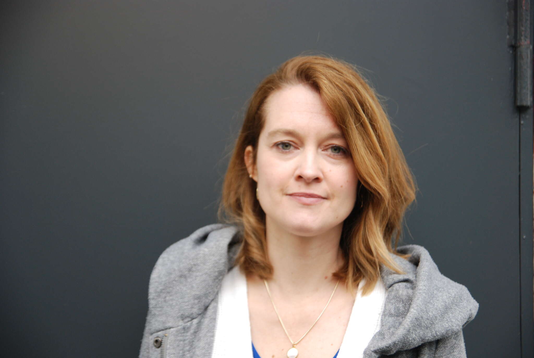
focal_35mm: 63
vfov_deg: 21.7
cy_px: 179
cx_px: 267
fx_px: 936
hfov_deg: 31.8
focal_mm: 42
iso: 360
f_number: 2.8
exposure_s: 1/125
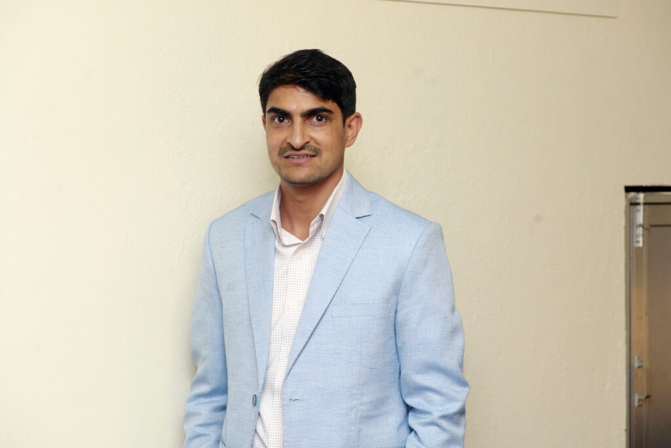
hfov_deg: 25.4
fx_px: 1491
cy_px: 224
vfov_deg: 17.1
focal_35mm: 80
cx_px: 336
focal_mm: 80
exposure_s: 1/160
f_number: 5
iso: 1000
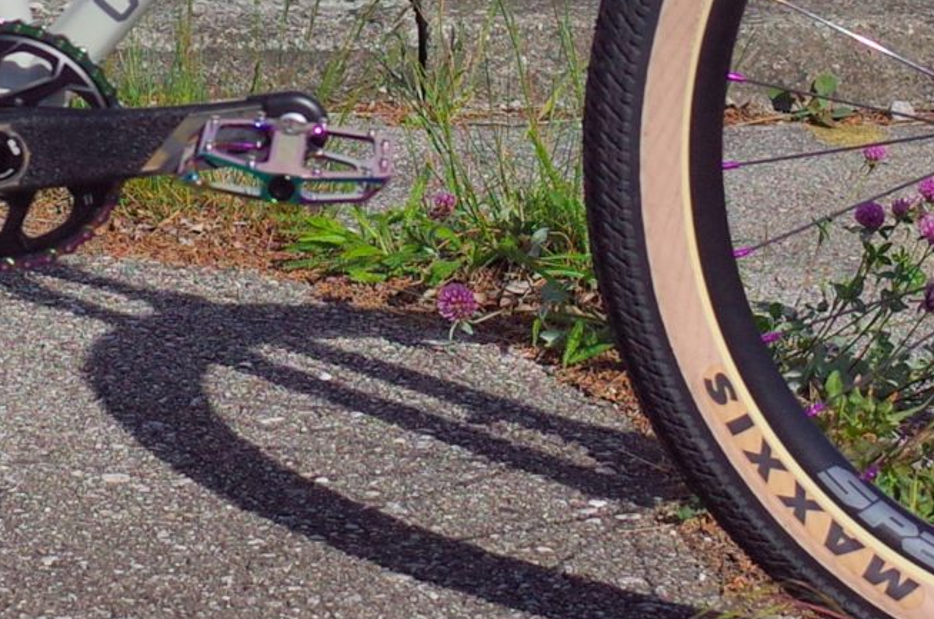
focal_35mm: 137
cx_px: 244
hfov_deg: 14.9
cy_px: -259
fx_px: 3547
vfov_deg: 9.7
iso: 320
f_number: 2.8
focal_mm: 18.3
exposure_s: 1/2500
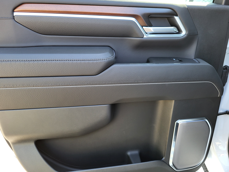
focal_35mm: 26
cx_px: 114
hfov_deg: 67.3
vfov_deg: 53.1
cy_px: 86
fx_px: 172
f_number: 1.8
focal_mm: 5.4
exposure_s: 1/120
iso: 80
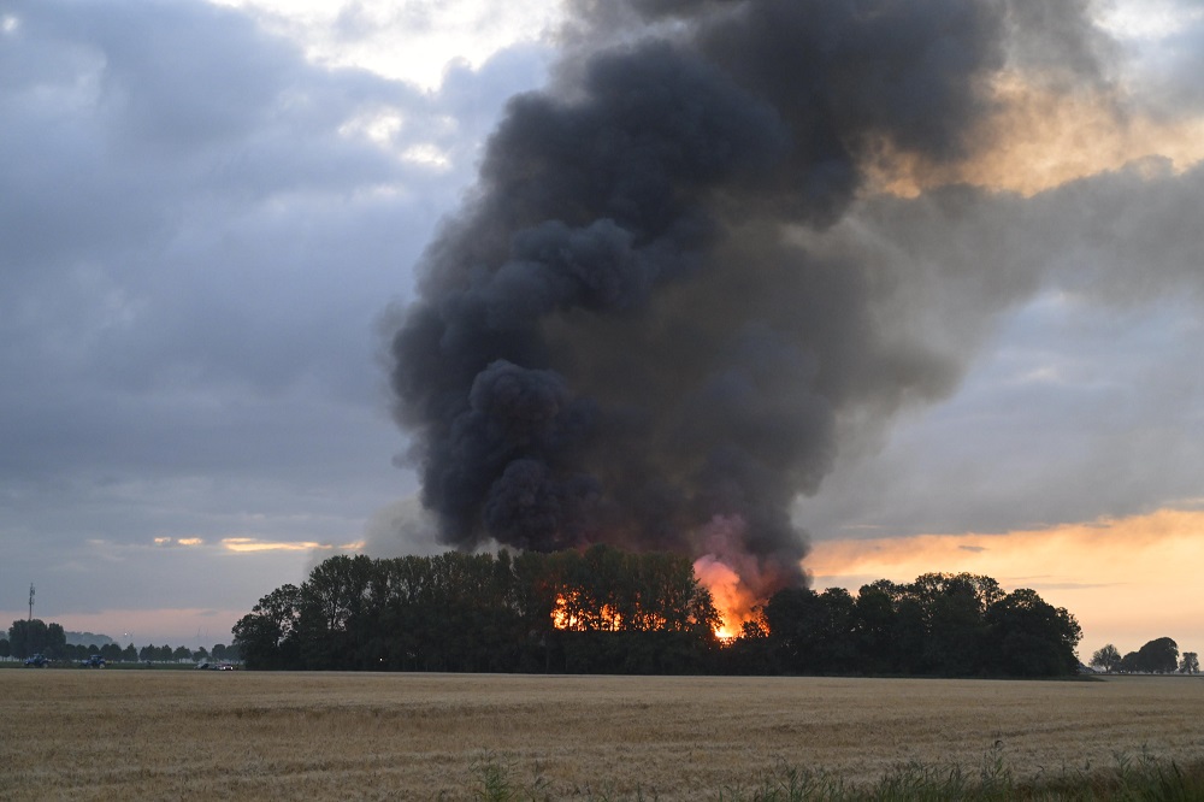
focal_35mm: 55
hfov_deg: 36.3
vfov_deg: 24.6
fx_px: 1839
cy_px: 401
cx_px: 602
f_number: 5
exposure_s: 1/60
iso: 2200
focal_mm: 55
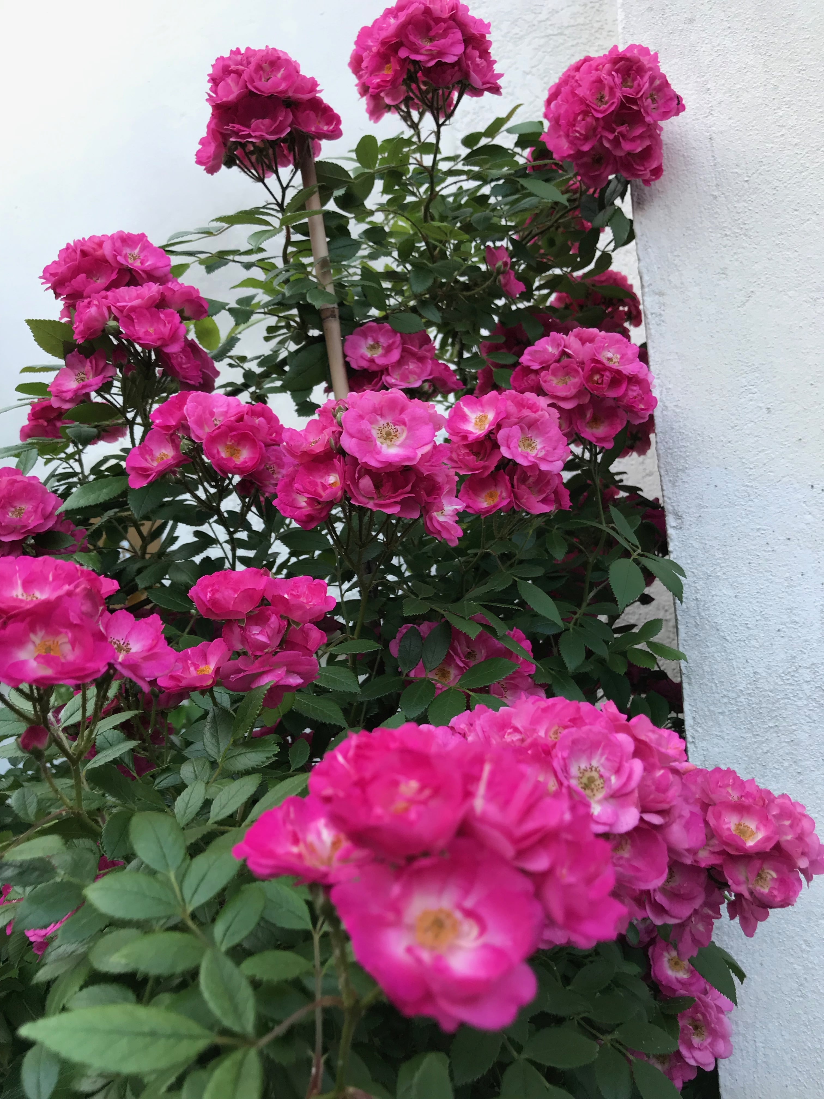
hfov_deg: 49.7
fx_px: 889
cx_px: 412
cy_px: 550
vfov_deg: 63.4
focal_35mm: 28
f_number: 1.8
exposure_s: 1/100
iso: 25
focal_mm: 3.99
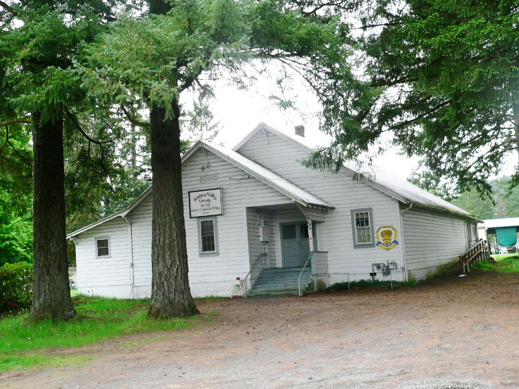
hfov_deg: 40.4
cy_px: 194
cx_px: 260
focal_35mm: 47
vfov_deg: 30.9
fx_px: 705
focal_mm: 7.8
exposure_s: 1/60
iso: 150
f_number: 2.8
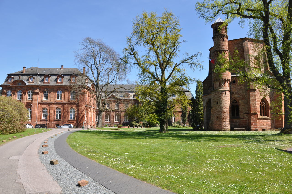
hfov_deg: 67.4
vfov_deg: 47.8
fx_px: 219
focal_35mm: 27
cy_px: 97
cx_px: 146
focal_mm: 18
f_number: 8
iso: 200
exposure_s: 1/250
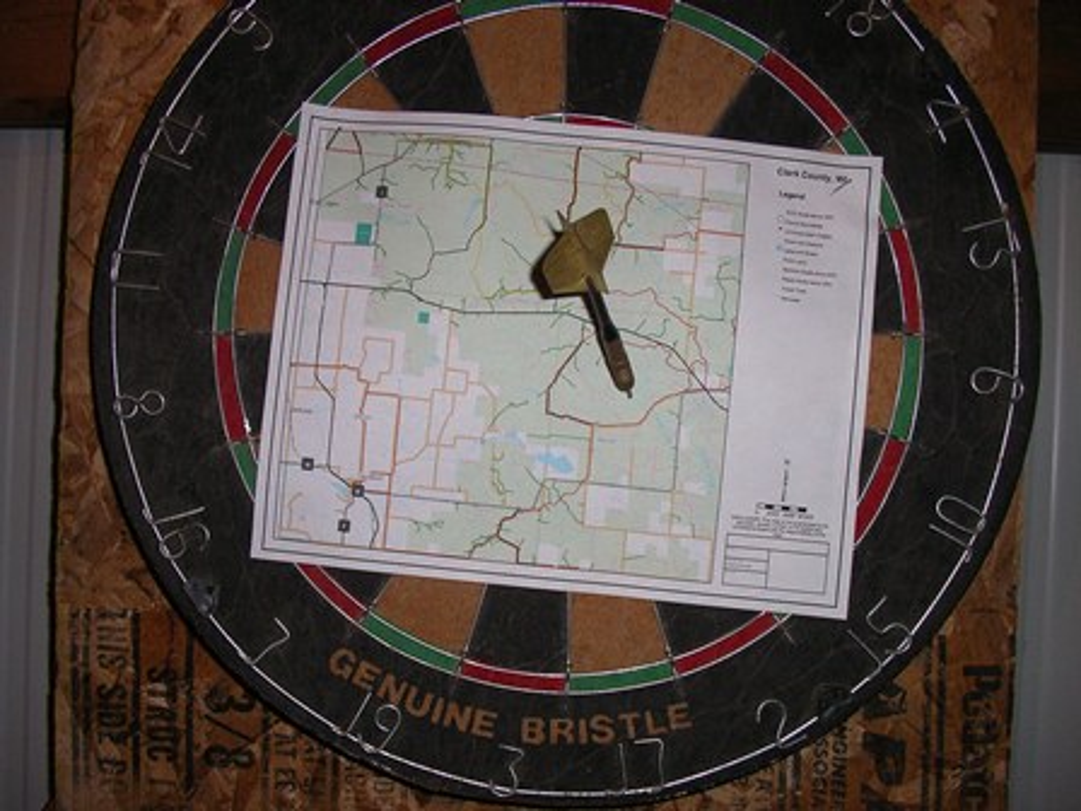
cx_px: 540
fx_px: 1155
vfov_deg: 38.7
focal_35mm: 37
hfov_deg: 50.1
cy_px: 406
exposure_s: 1/60
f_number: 2.8
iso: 100
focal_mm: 5.7
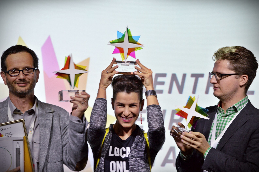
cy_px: 86
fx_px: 1186
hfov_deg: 12.5
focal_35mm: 165
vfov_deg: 8.3
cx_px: 130
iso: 1600
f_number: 7.1
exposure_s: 1/50
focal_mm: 110
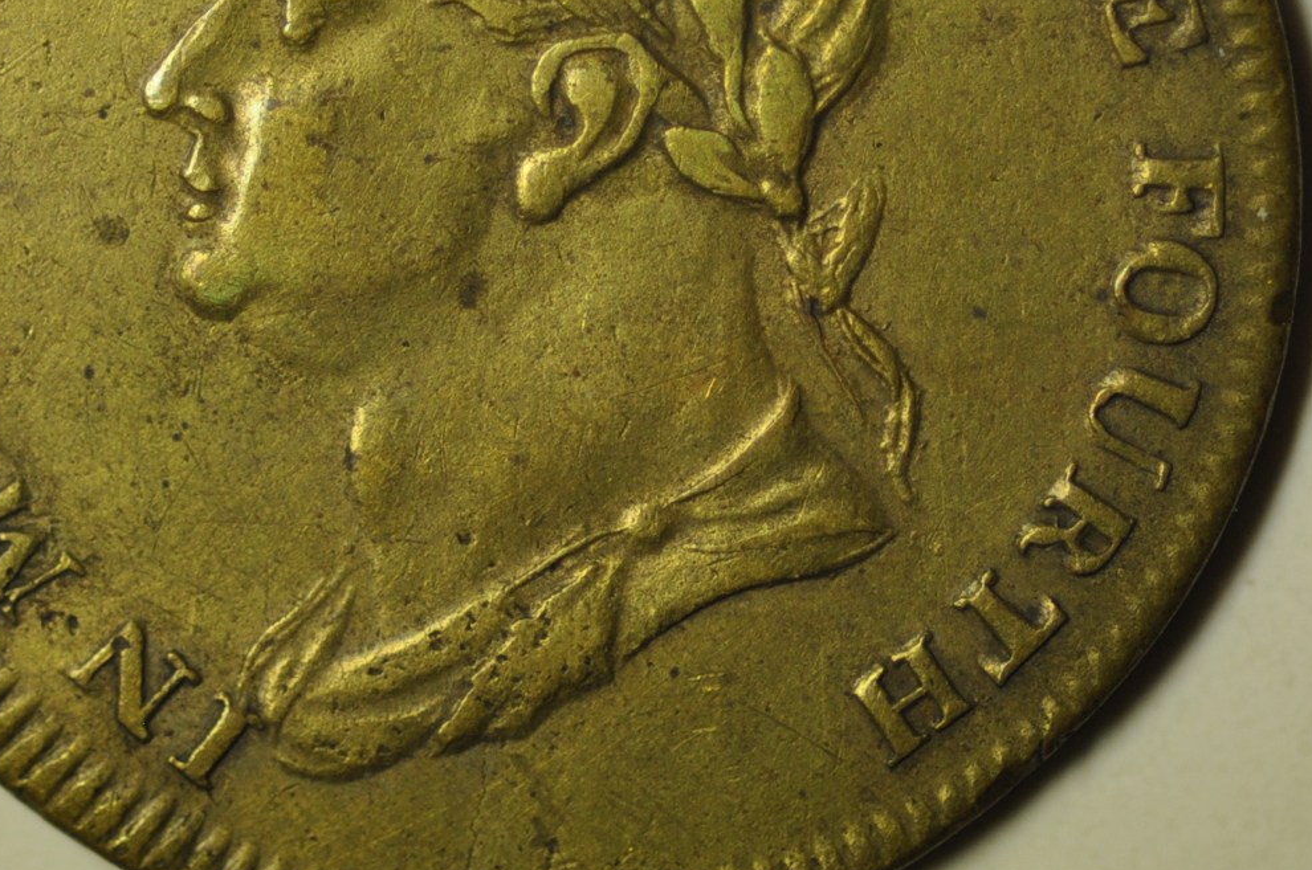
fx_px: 7096
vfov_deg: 7.0
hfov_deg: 10.6
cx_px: 574
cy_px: 261
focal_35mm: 195
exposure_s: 1/250
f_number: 4
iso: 400
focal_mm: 60
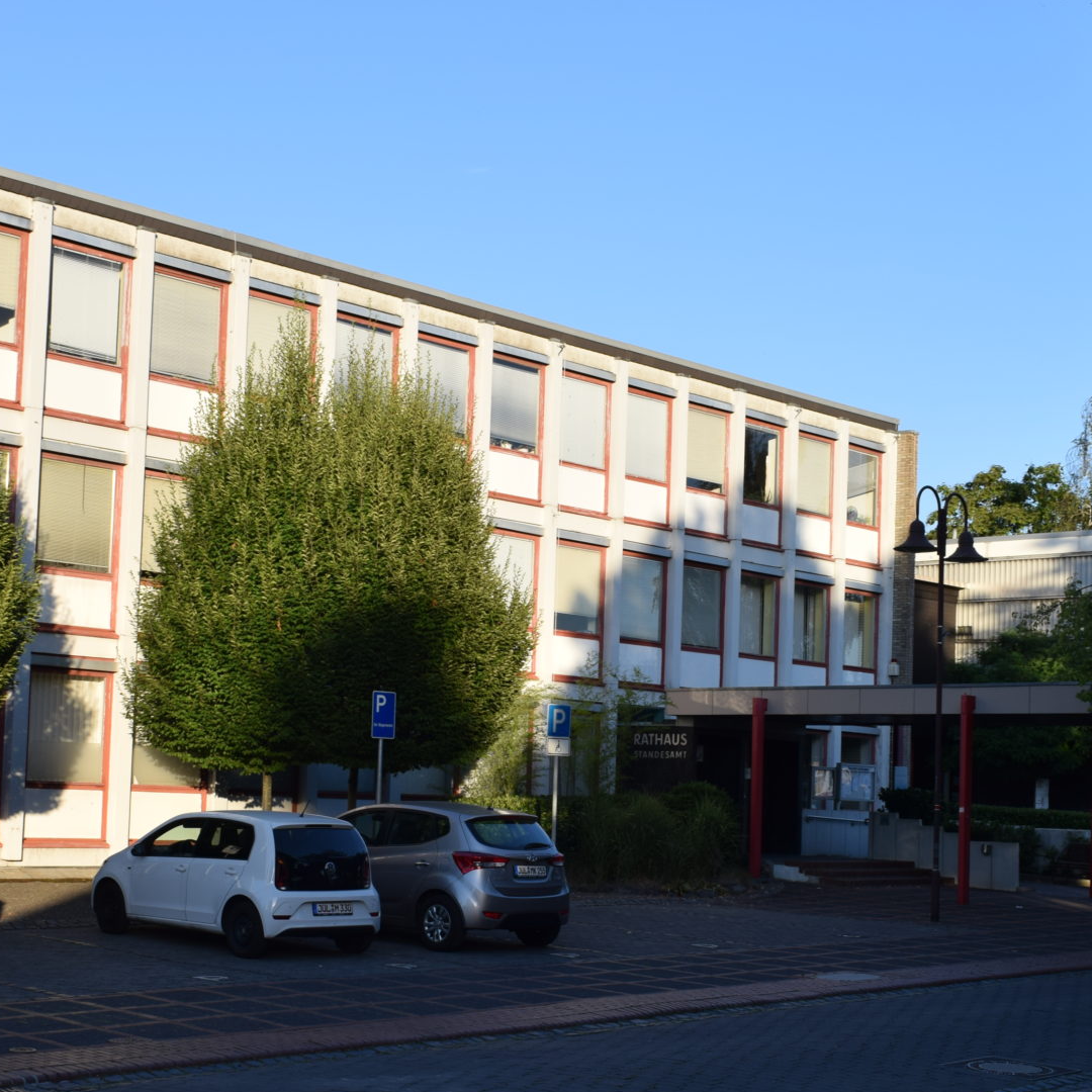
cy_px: 665
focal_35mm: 58
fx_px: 2070
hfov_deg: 29.5
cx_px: 461
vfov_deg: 29.5
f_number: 7.1
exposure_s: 1/200
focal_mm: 24
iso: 100
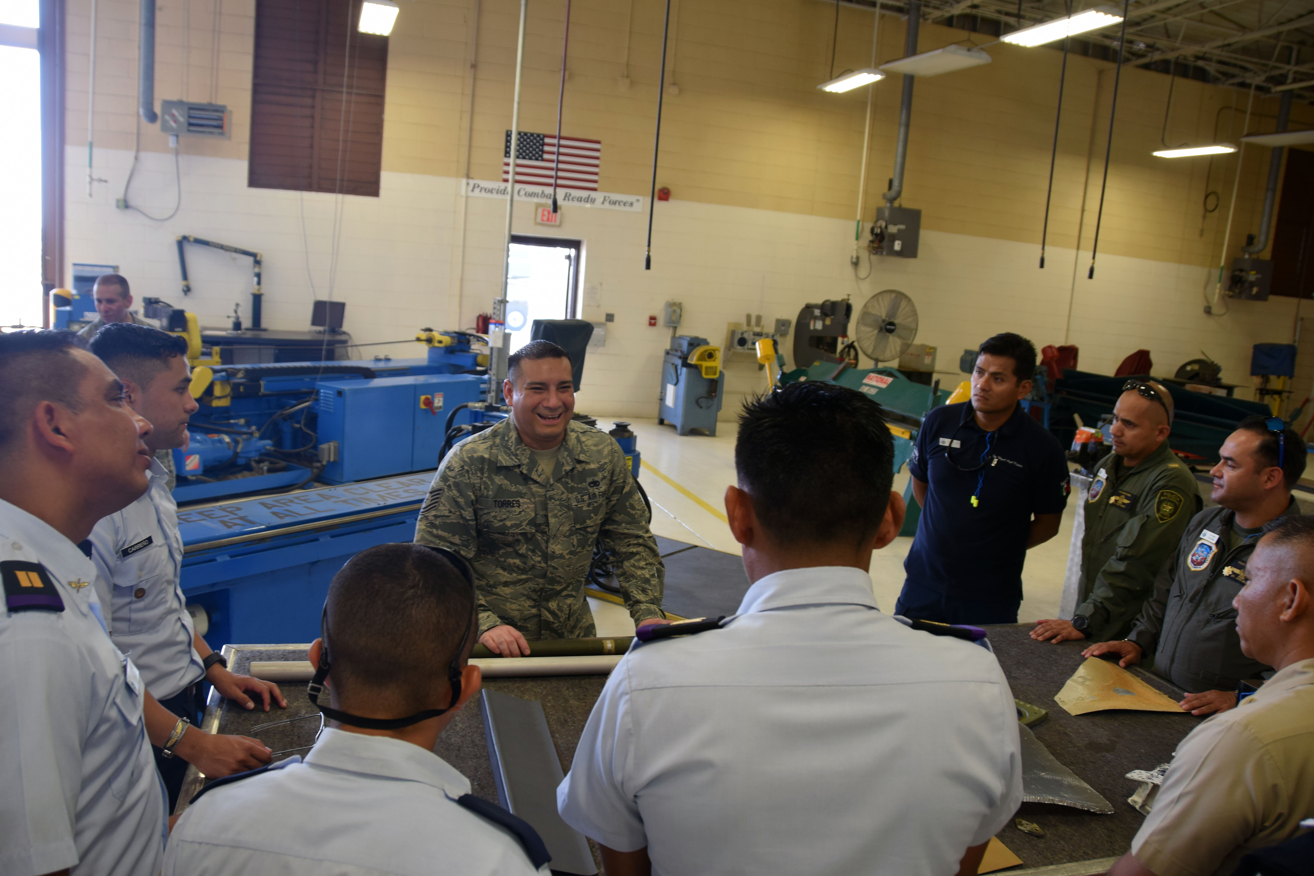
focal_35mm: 27
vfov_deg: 47.9
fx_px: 985
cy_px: 438
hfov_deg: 67.4
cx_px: 657
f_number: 4.5
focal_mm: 18
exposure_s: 1/80
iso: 400
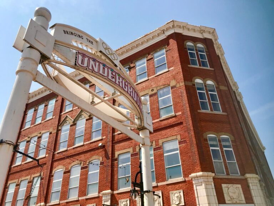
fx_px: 222
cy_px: 103
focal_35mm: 28
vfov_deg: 49.7
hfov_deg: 63.4
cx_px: 137
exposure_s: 1/2591
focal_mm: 3.99
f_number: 1.8
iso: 20
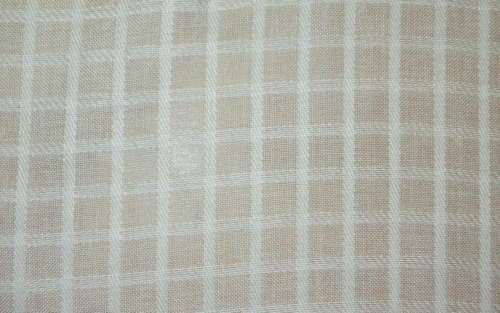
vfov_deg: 26.9
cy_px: 168
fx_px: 654
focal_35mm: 48
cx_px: 249
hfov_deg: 41.8
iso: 100
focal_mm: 8.1
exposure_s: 1/30
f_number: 4.6
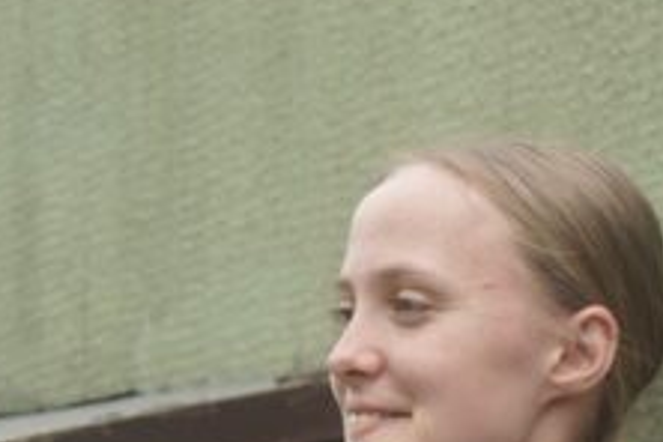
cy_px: 818
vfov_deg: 5.9
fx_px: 4199
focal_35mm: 228
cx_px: 54
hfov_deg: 9.0
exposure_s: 1/250
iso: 100
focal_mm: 33
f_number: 4
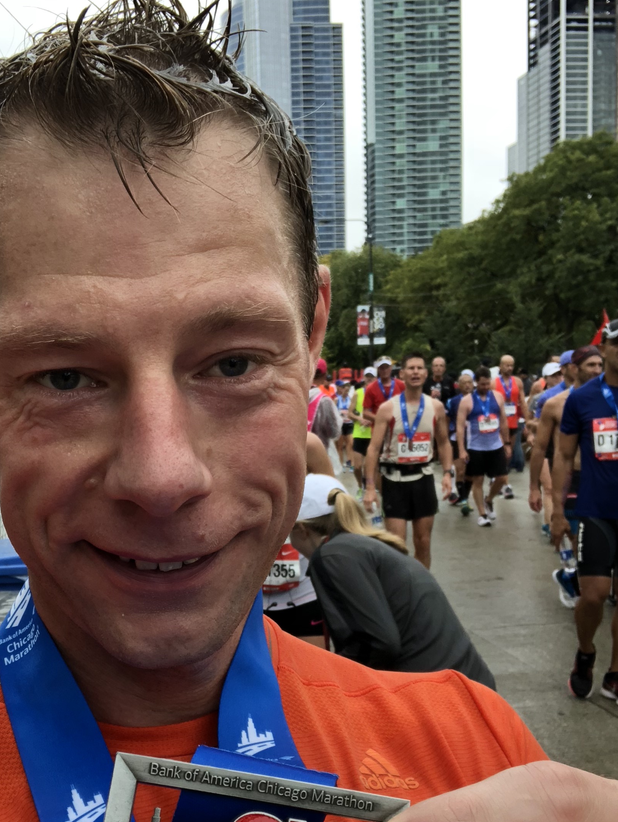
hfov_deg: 31.3
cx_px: 201
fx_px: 1094
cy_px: 555
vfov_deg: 40.6
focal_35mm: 46
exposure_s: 1/120
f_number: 2.2
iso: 25
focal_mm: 2.87
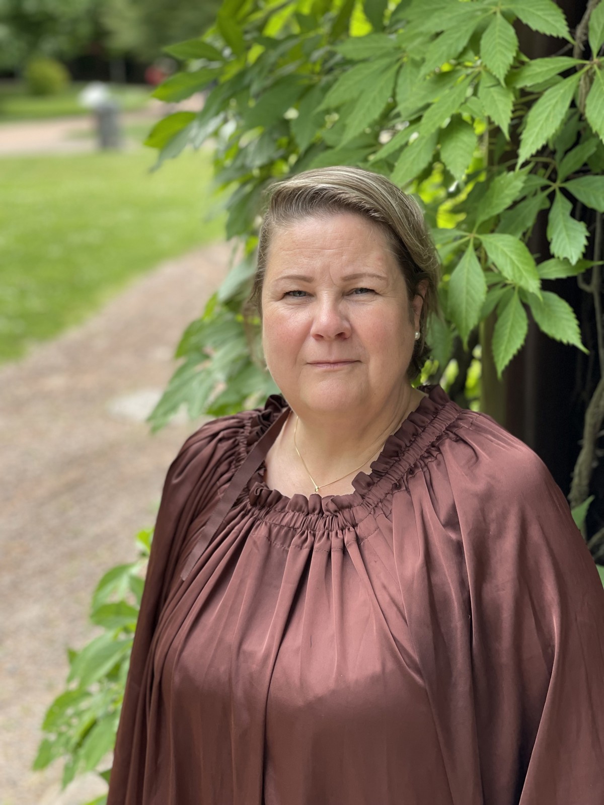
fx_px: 1489
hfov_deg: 22.9
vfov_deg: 30.3
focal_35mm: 64
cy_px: 402
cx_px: 302
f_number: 2.2
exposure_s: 1/121
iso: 25
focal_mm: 7.5
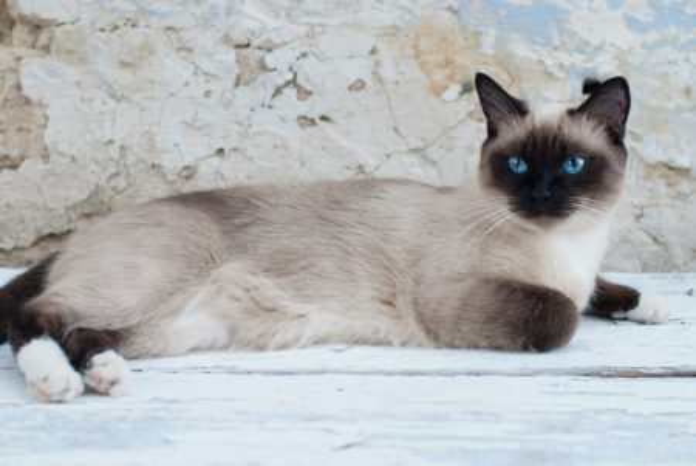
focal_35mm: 75
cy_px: 233
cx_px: 348
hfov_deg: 27.0
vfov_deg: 18.2
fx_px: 1451
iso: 100
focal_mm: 50
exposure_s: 1/125
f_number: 3.2
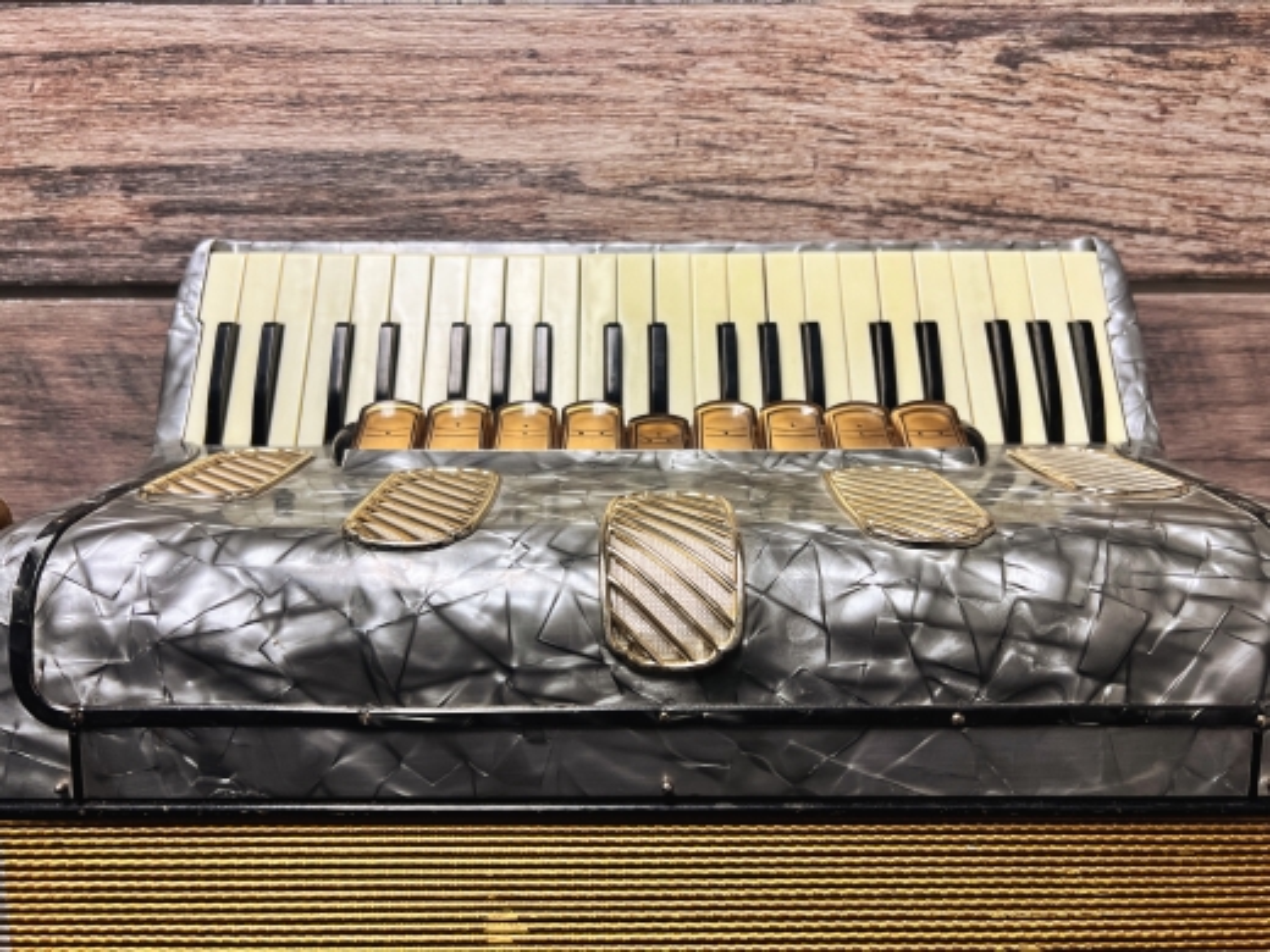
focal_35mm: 26
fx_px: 954
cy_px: 476
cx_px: 635
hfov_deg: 67.3
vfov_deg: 53.1
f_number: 1.5
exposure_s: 1/120
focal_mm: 5.7
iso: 100
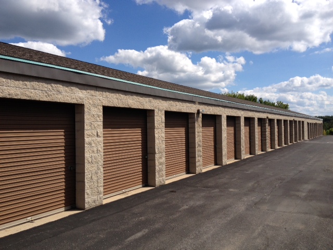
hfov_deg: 52.6
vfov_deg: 40.7
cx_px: 166
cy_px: 125
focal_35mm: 35
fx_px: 337
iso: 50
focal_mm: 4.28
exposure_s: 1/2513
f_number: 2.4
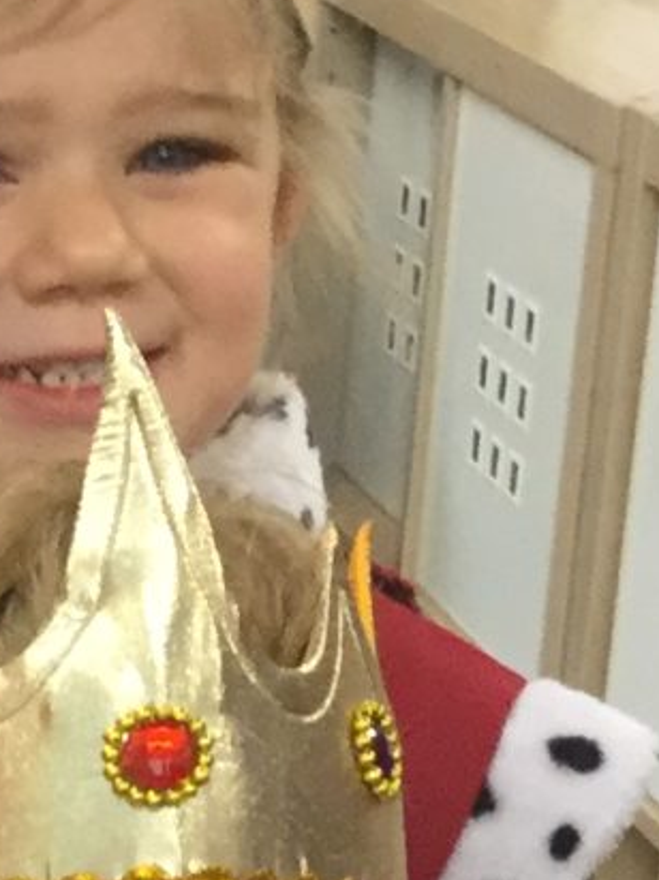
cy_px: 1507
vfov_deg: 9.8
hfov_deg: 7.3
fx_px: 4902
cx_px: -819
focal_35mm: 193
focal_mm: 3.3
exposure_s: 1/33
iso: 100
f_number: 2.4
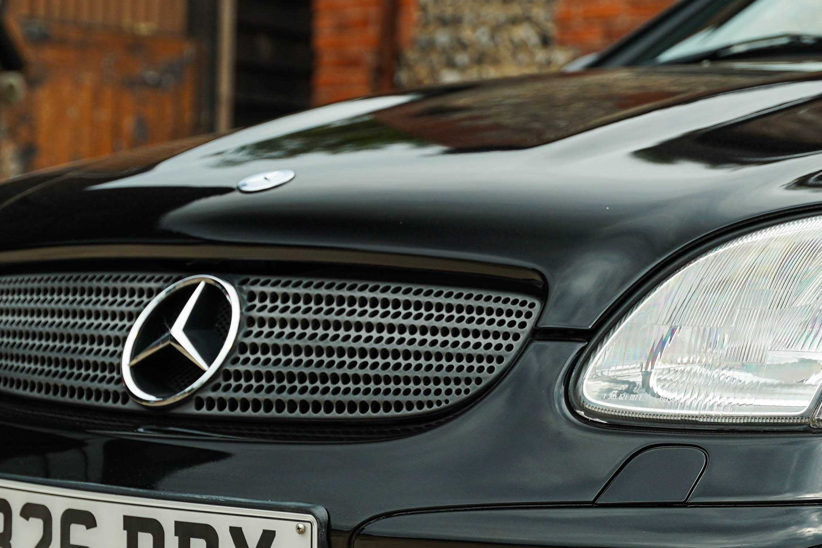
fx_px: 2681
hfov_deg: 17.4
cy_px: 322
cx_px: 470
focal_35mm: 117
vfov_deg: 11.7
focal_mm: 43.9
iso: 200
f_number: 3.2
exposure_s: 1/640
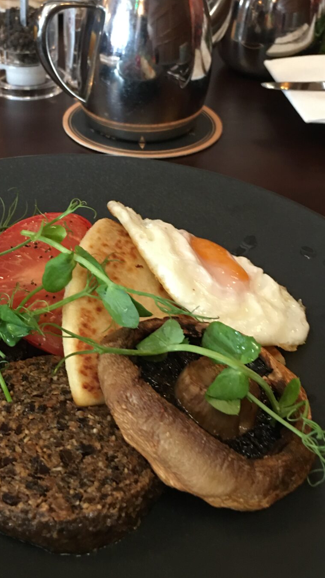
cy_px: 227
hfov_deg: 24.6
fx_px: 736
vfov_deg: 42.7
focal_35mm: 48
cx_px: 78
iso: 100
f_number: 2.2
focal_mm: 4.15
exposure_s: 1/8
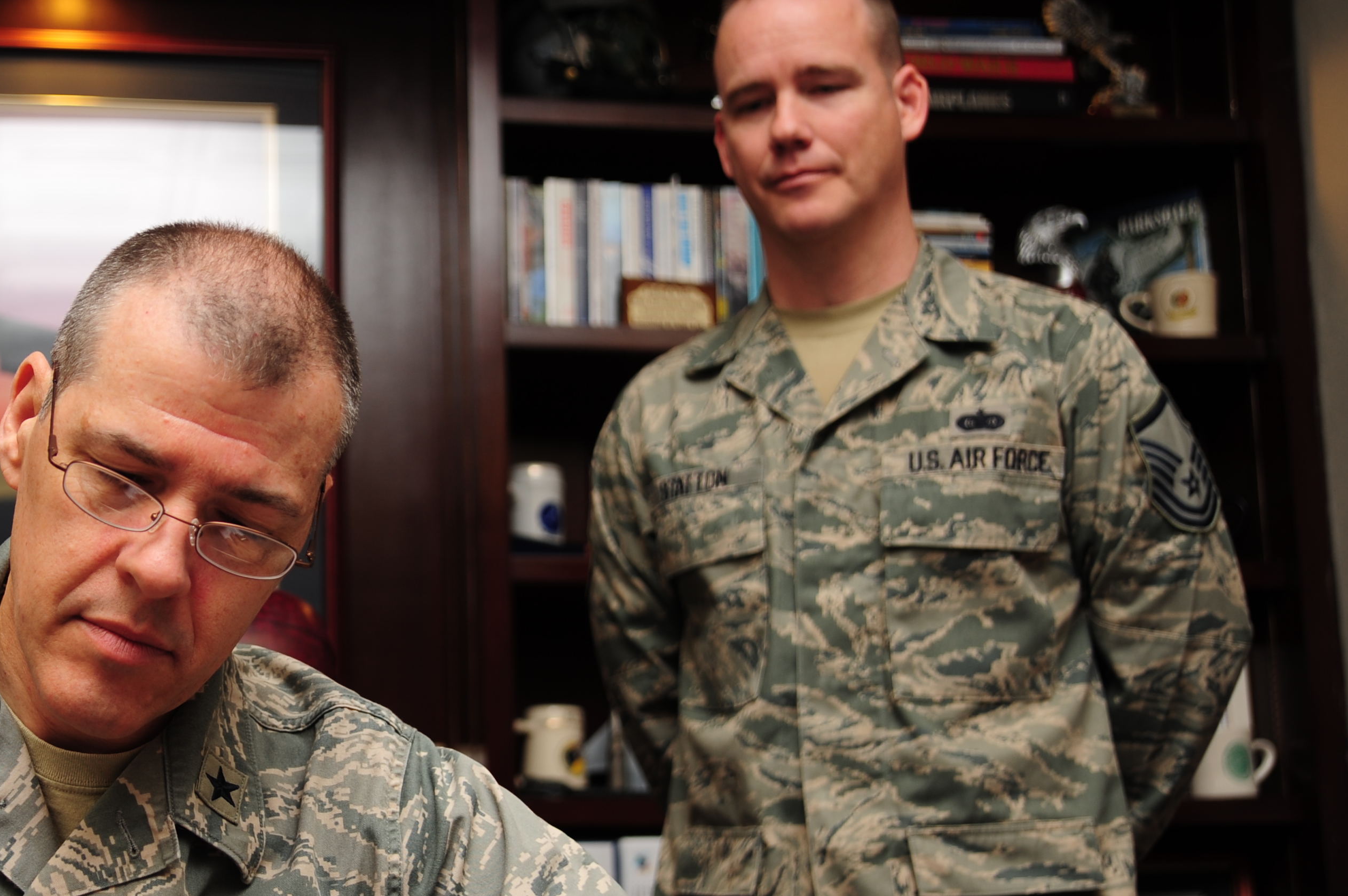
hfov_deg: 33.0
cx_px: 278
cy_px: 627
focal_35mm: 59
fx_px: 2208
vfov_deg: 22.8
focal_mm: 35
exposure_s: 1/100
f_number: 13
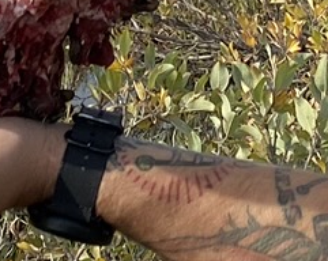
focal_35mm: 216
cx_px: 112
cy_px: -512
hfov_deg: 9.0
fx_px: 2093
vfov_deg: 6.5
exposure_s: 1/3300
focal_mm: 4.25
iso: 32
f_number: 1.8
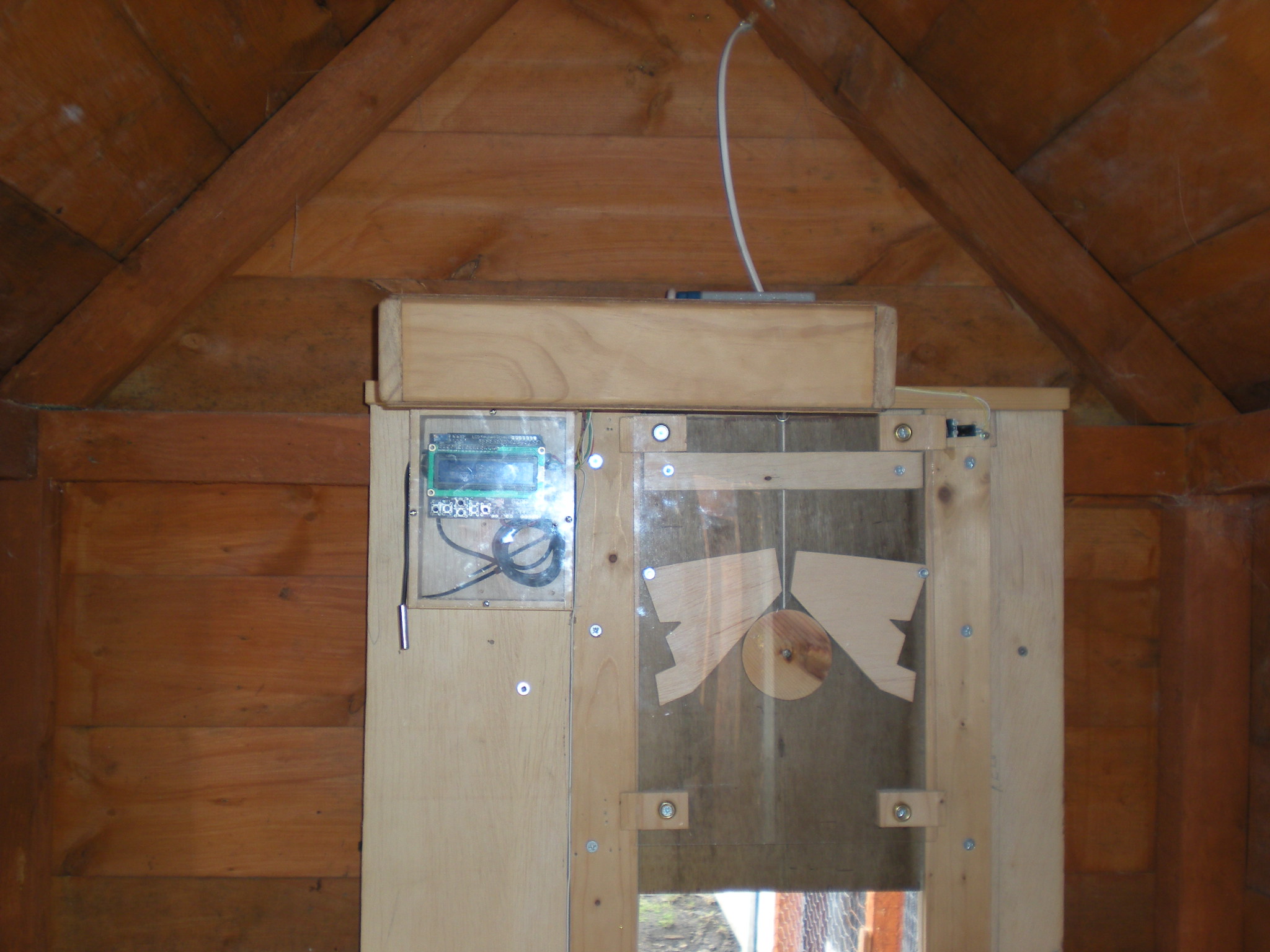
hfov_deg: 42.9
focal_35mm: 44
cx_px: 635
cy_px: 476
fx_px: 1614
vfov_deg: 32.9
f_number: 3.5
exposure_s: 1/30
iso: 64
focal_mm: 7.4
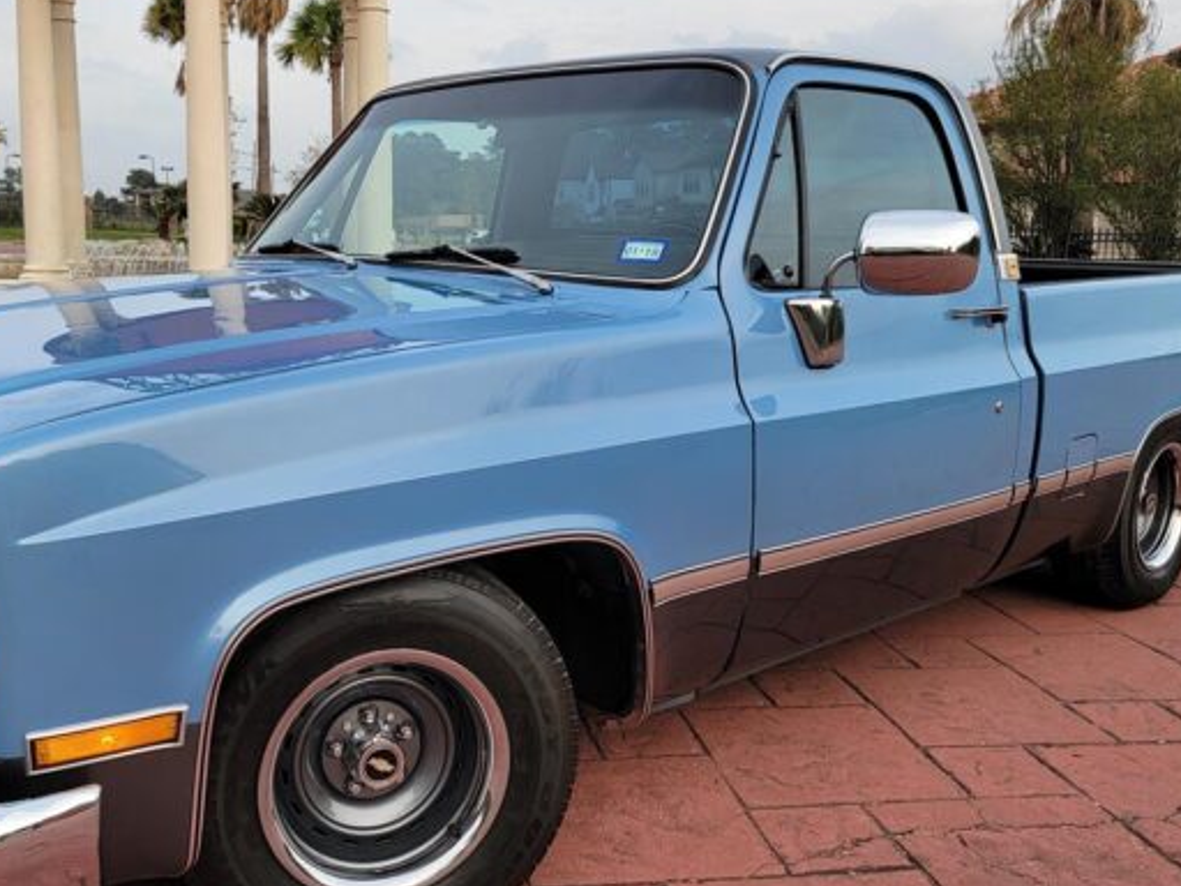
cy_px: 413
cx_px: 487
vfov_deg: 39.6
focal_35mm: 36
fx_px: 1228
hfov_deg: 51.1
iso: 16
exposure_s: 1/200
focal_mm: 6.7
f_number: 1.8
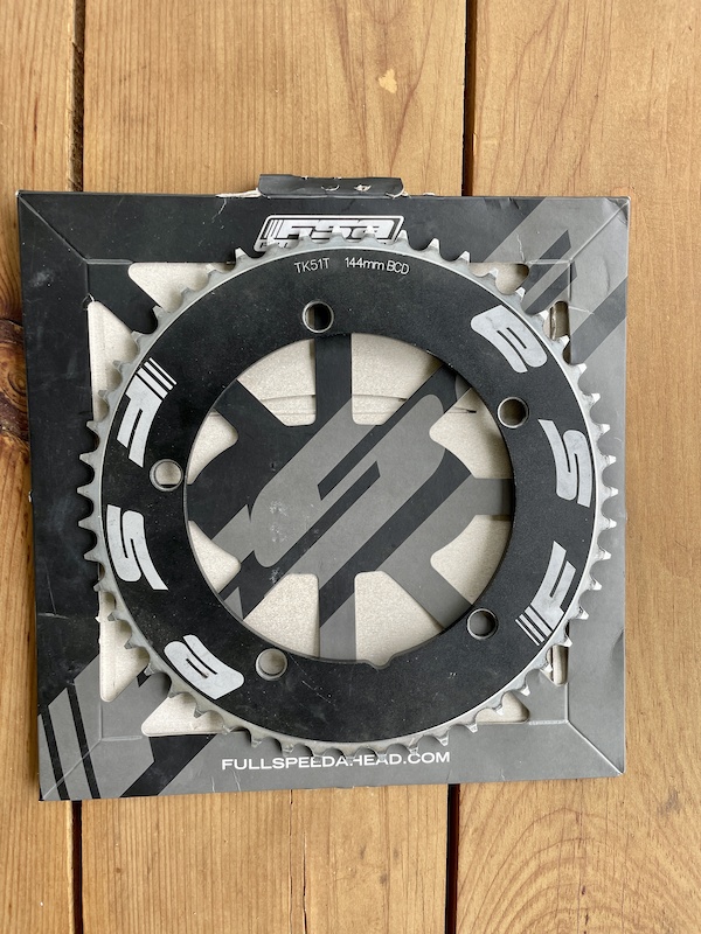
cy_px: 467
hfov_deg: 53.1
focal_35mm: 26
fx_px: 702
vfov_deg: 67.3
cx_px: 350
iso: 40
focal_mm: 4.2
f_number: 1.6
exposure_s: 1/121
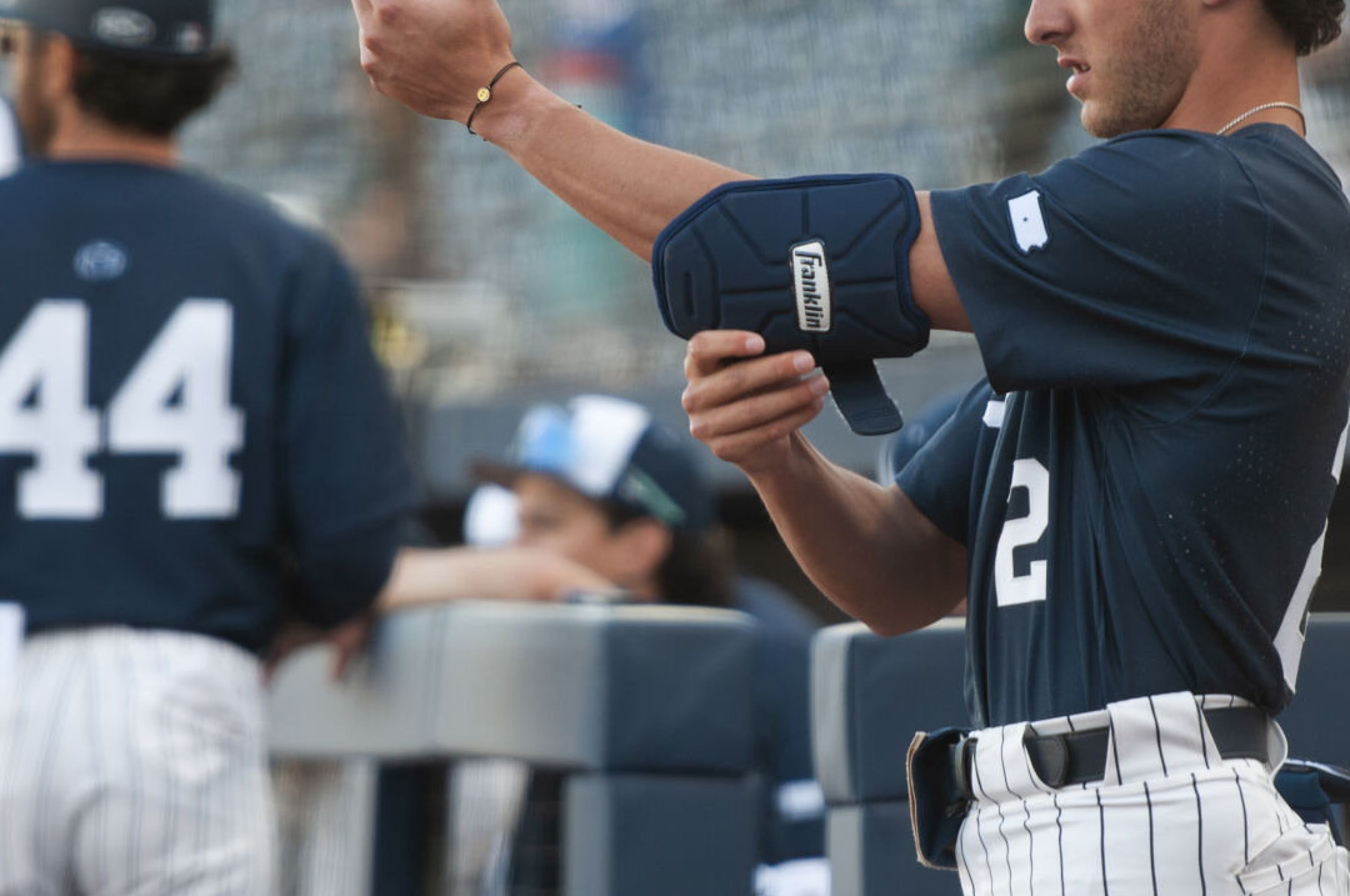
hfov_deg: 4.5
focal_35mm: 454
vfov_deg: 3.0
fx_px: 16995
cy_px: 424
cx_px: 819
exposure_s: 1/320
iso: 200
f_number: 2.8
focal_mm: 185
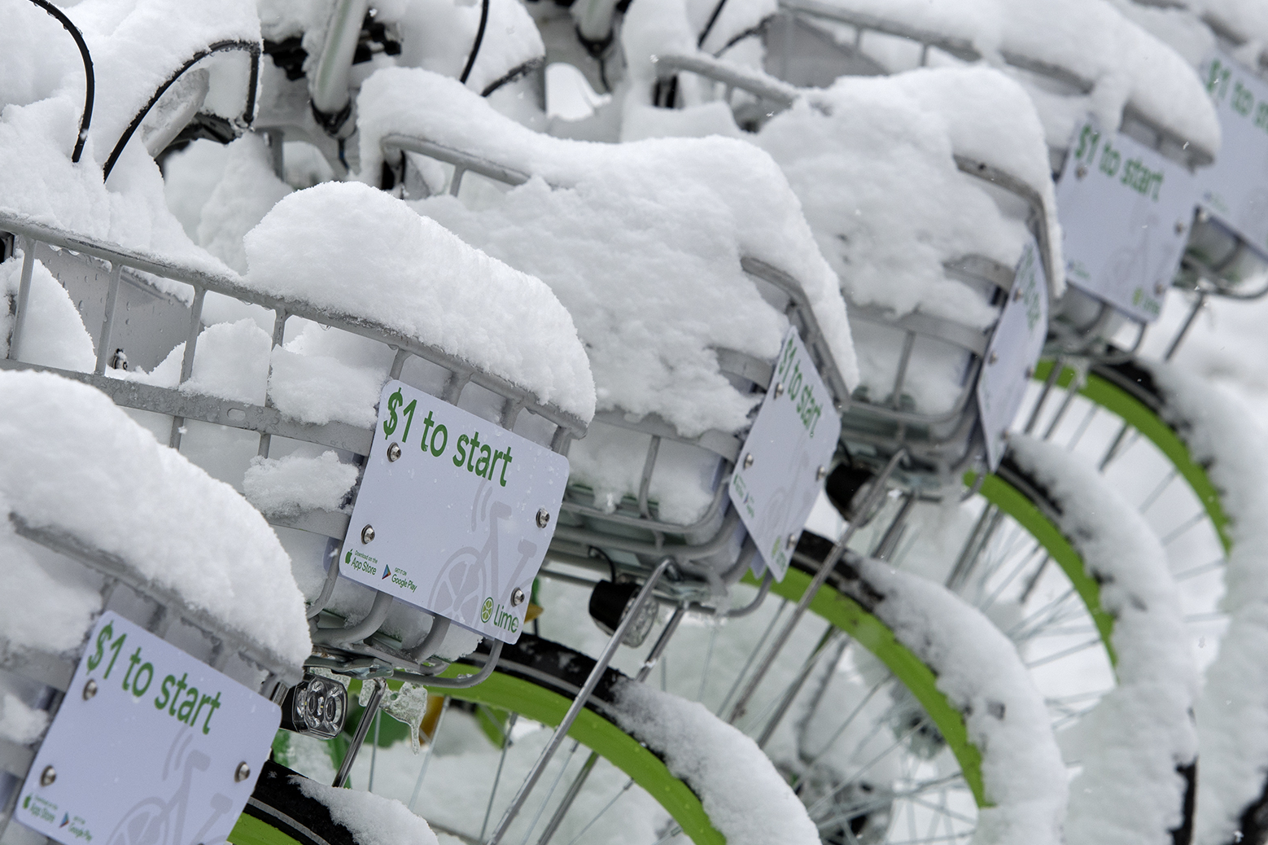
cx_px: 635
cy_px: 400
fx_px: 10763
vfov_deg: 4.5
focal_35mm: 306
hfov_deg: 6.7
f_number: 7.1
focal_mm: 155
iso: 400
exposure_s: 1/1000
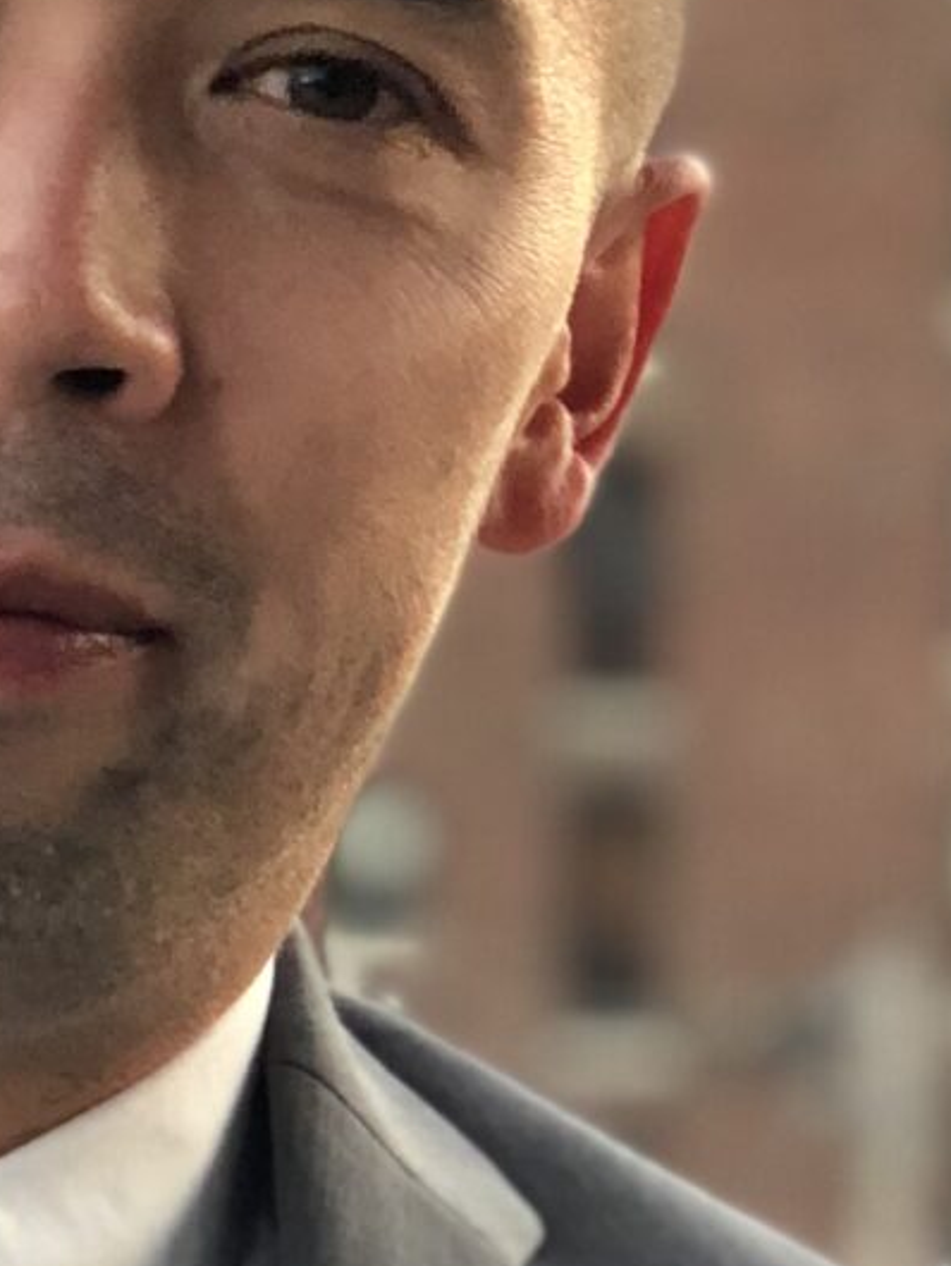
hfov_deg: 5.8
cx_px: -667
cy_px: 1340
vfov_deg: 7.8
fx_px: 9187
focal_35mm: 251
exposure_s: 1/60
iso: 100
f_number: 2.4
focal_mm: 6
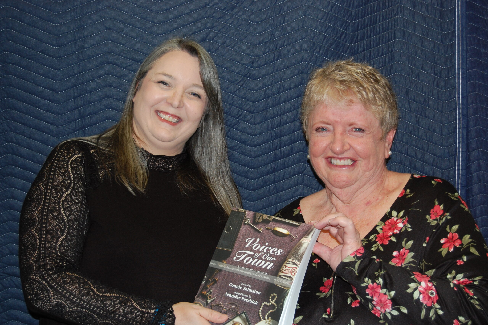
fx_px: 813
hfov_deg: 33.4
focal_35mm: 60
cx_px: 244
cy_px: 162
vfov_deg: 22.6
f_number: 5
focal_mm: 40
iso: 400
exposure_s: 1/60
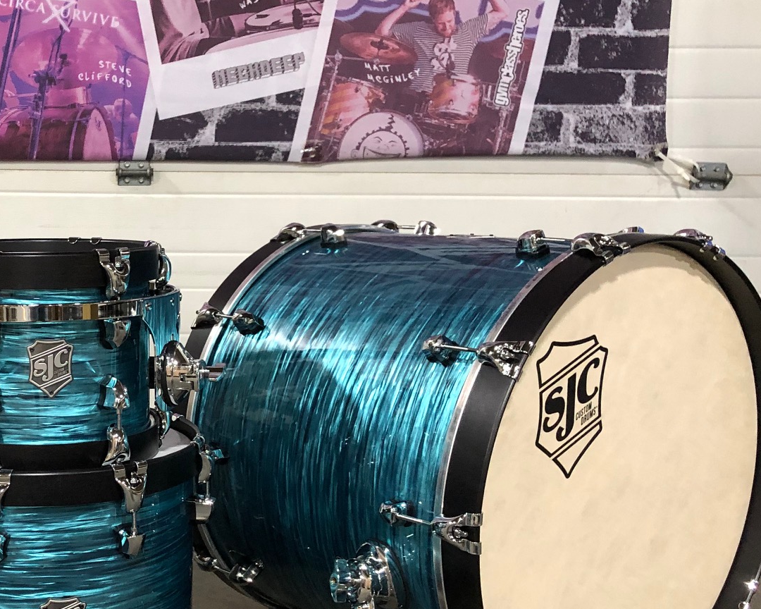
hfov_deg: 35.0
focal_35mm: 51
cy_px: 386
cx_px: 110
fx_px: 1149
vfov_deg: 29.6
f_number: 1.8
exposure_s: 1/15
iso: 100
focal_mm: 4
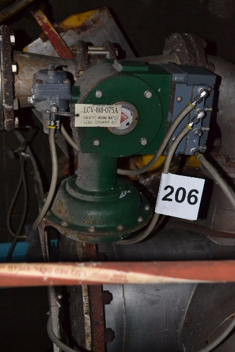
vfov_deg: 41.1
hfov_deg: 28.1
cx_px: 118
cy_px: 176
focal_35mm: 48
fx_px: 470
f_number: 4.8
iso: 3200
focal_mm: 32
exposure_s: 1/60
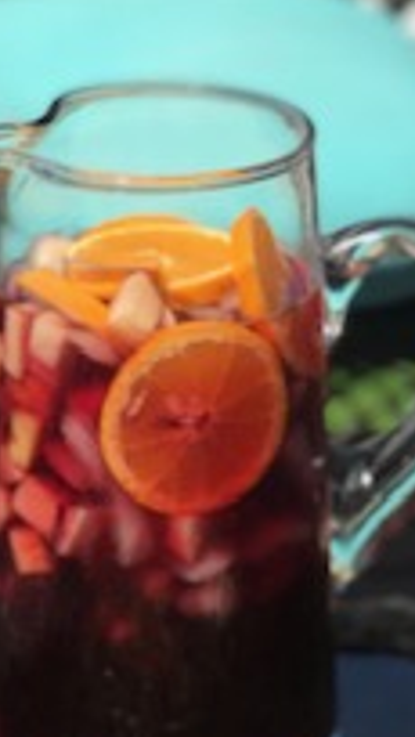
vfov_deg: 10.7
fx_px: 3808
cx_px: 159
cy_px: 1080
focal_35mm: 195
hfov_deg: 6.2
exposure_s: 1/1064
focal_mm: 6.6
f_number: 2.8
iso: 20
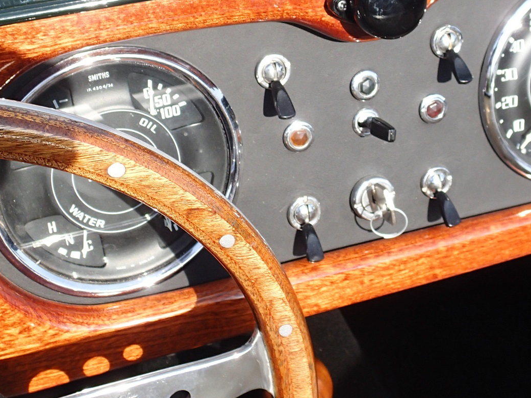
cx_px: 356
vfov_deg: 23.6
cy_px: 74
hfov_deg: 31.4
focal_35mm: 61
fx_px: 936
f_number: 3.2
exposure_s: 1/640
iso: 100
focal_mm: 5.87
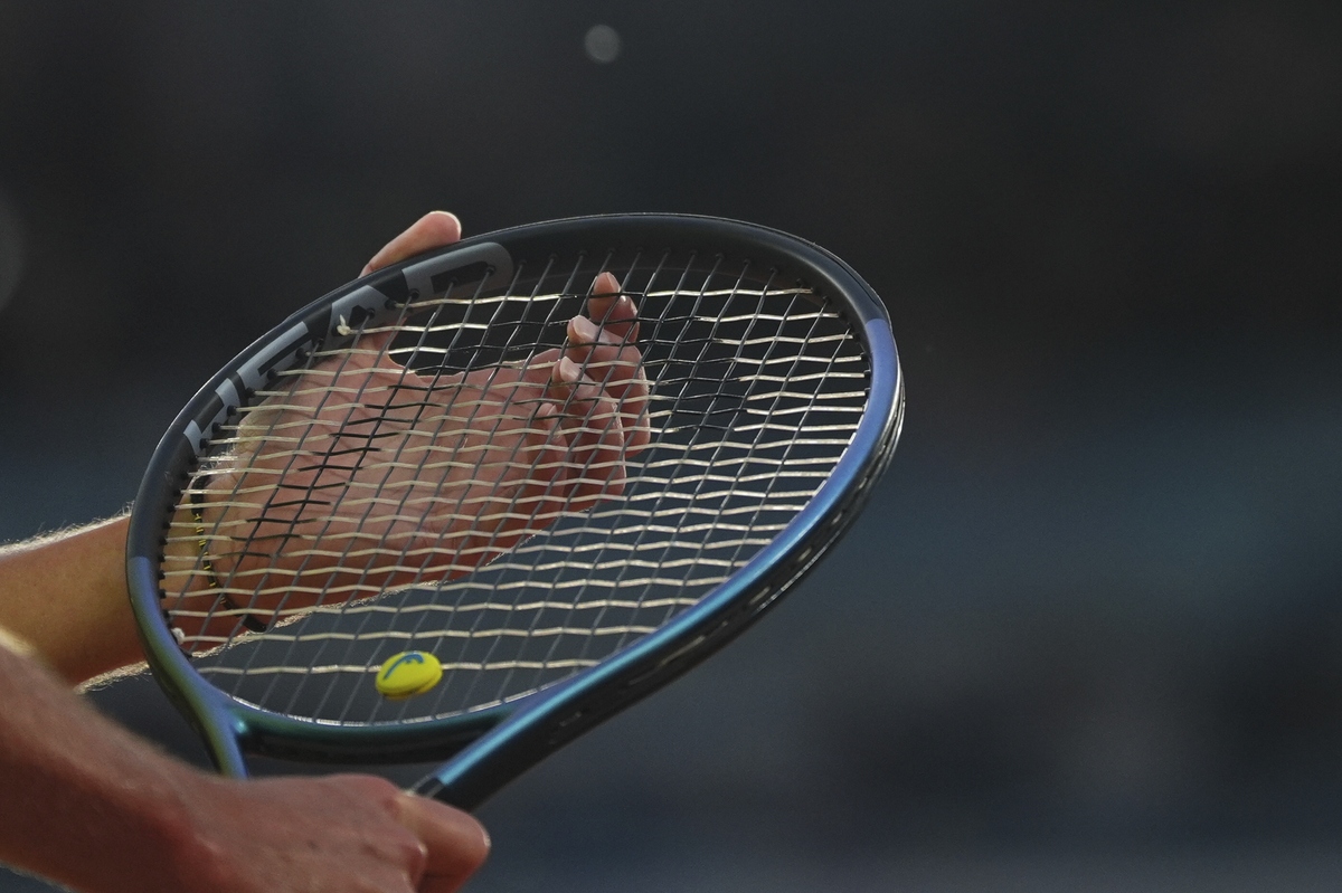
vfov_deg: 6.9
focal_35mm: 200
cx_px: 671
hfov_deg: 10.3
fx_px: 7452
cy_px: 446
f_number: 2.8
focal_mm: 200
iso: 1250
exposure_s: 1/2500
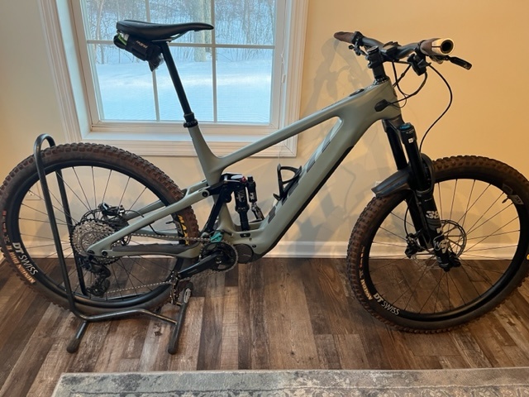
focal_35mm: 26
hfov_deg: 67.3
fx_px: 397
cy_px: 198
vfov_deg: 53.1
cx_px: 264
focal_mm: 5.1
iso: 160
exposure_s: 1/60
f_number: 1.6
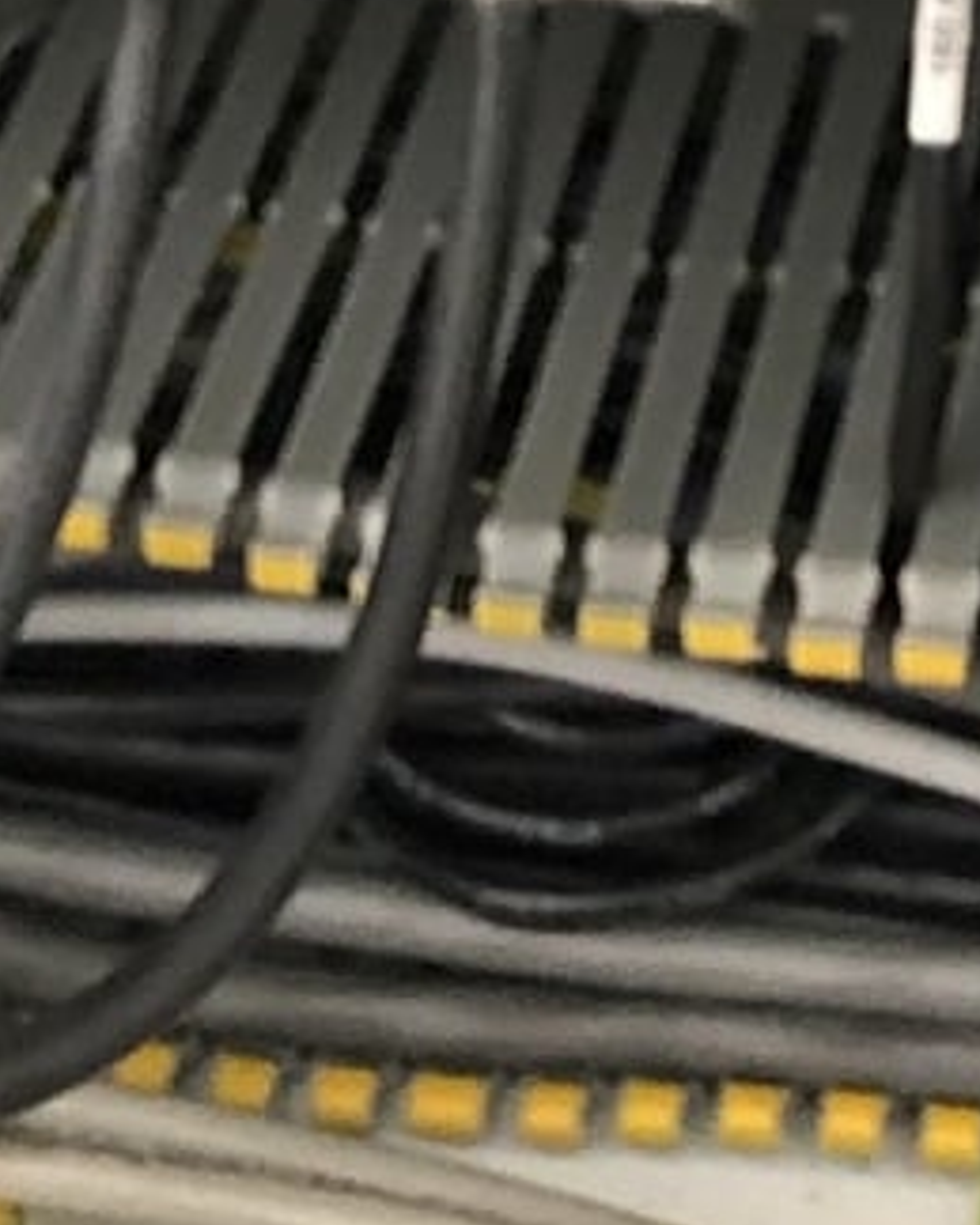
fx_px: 6275
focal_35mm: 173
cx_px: 1203
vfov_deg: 9.4
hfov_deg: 8.8
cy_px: -2087
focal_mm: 3.99
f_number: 1.8
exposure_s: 1/15
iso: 64
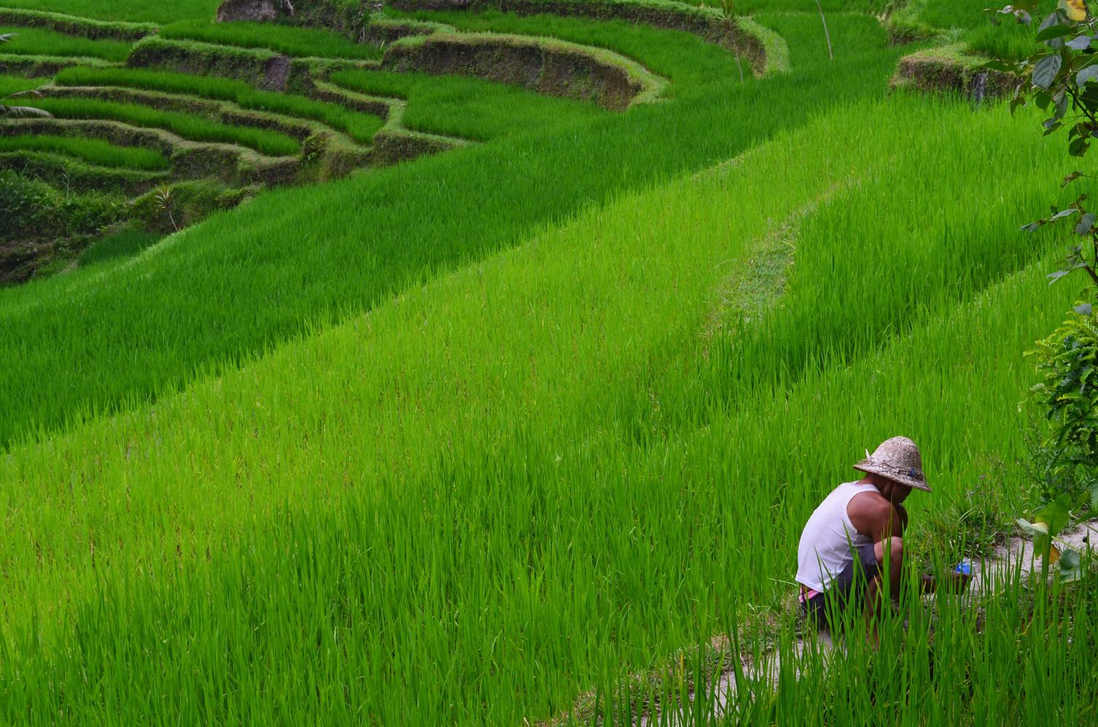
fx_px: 2511
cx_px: 549
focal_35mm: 82
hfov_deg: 24.7
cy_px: 364
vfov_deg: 16.5
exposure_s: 1/60
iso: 200
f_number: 10
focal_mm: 55
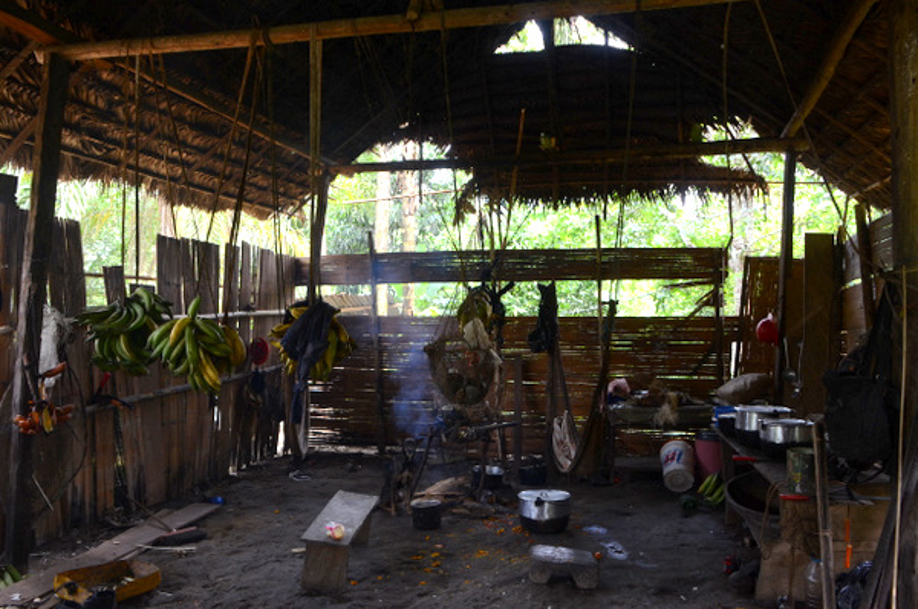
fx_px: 687
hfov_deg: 67.5
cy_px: 304
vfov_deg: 47.8
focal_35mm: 27
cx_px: 459
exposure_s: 1/100
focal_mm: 18
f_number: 5
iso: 400
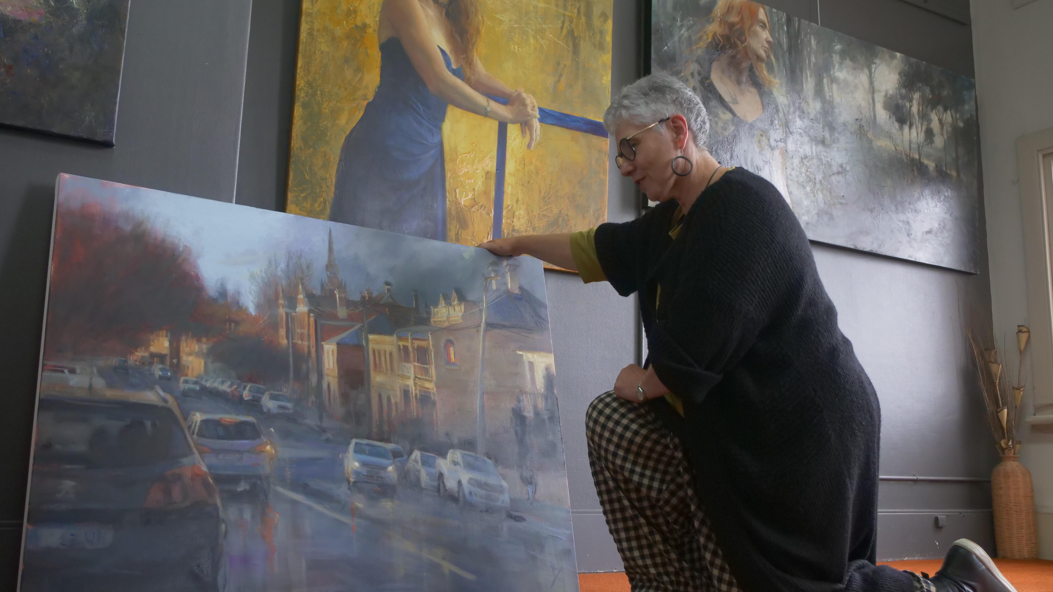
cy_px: 295
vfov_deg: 33.7
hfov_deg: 56.6
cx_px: 528
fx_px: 977
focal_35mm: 35
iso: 1600
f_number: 2.8
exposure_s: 1/15
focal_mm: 16
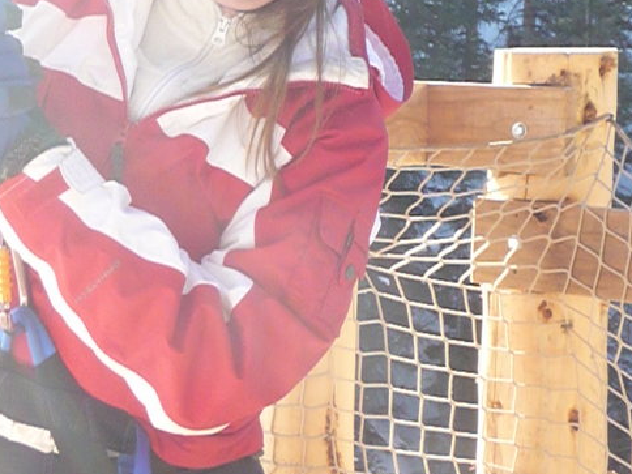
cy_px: 97
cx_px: 34
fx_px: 1661
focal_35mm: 91
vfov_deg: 16.1
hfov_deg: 21.0
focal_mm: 7.1
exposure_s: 1/640
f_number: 4
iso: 500
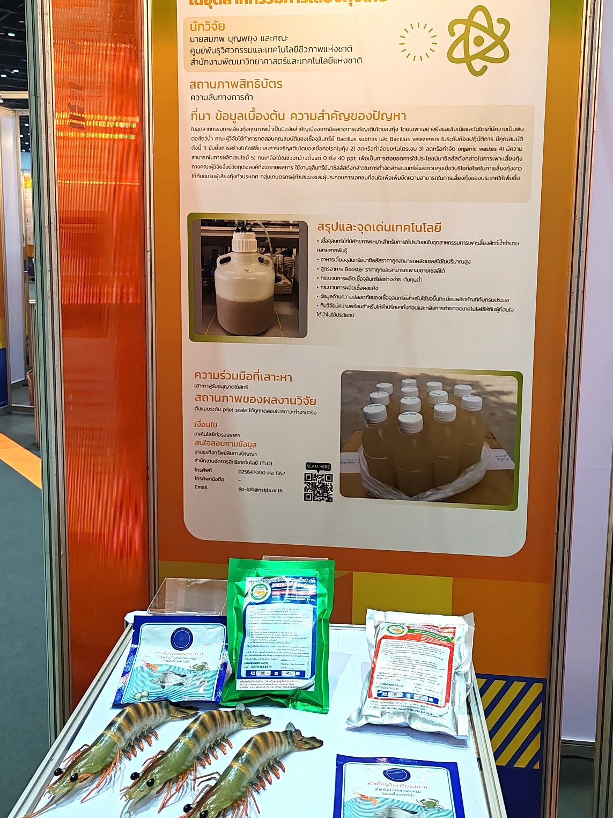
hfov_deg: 39.6
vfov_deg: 51.0
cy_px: 327
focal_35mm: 36
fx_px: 850
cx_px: 341
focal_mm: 6.12
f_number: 1.9
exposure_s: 1/100
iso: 400
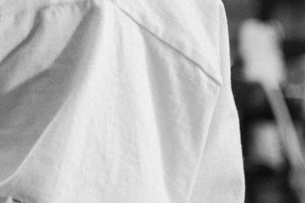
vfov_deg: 3.1
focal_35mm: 443
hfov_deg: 4.6
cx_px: -276
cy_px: -172
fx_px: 3753
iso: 800
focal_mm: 70
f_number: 2.8
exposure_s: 1/80
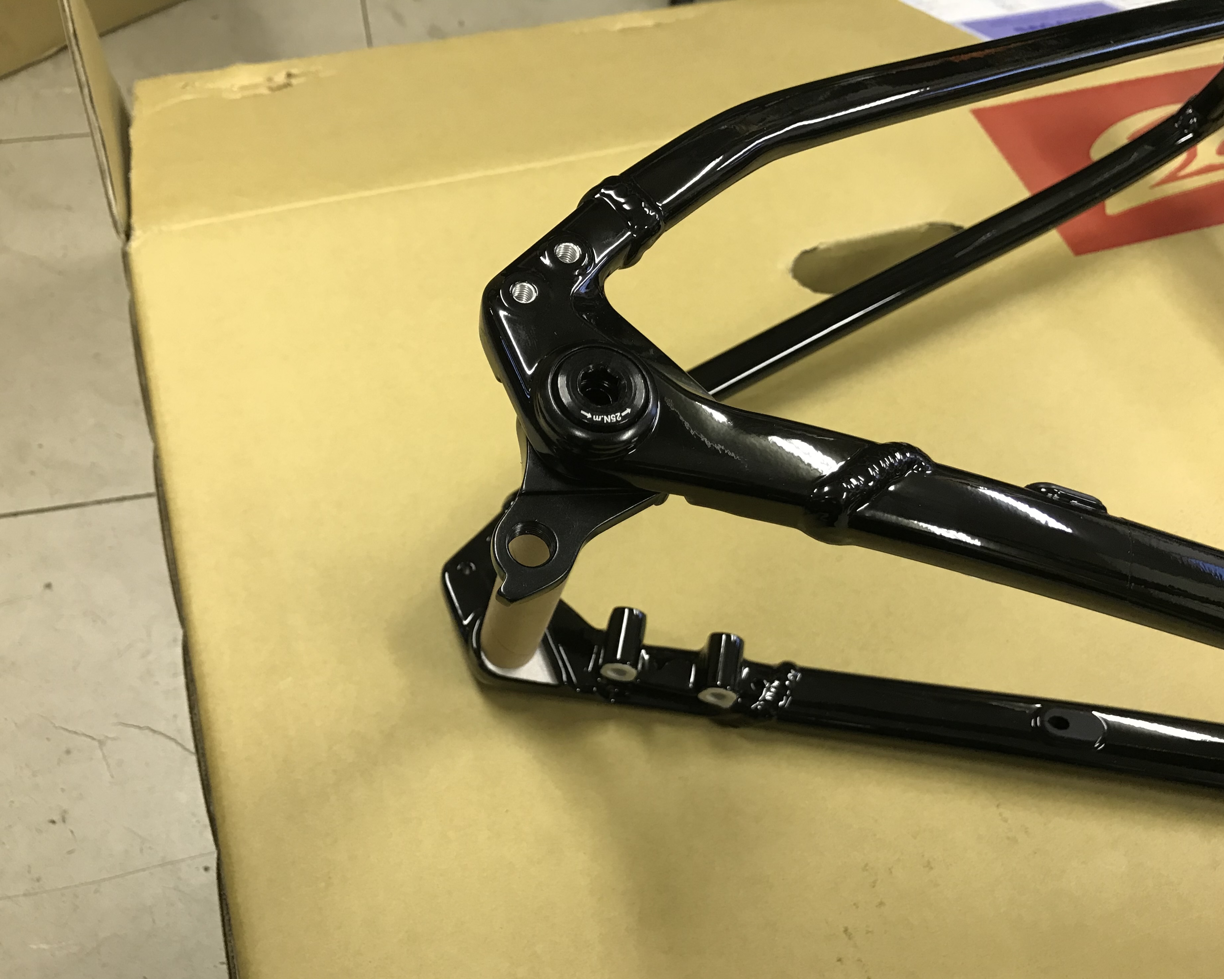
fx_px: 1087
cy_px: 501
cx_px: 618
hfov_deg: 58.8
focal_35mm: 30
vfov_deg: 48.5
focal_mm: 3.99
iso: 40
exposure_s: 1/17
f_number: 1.8
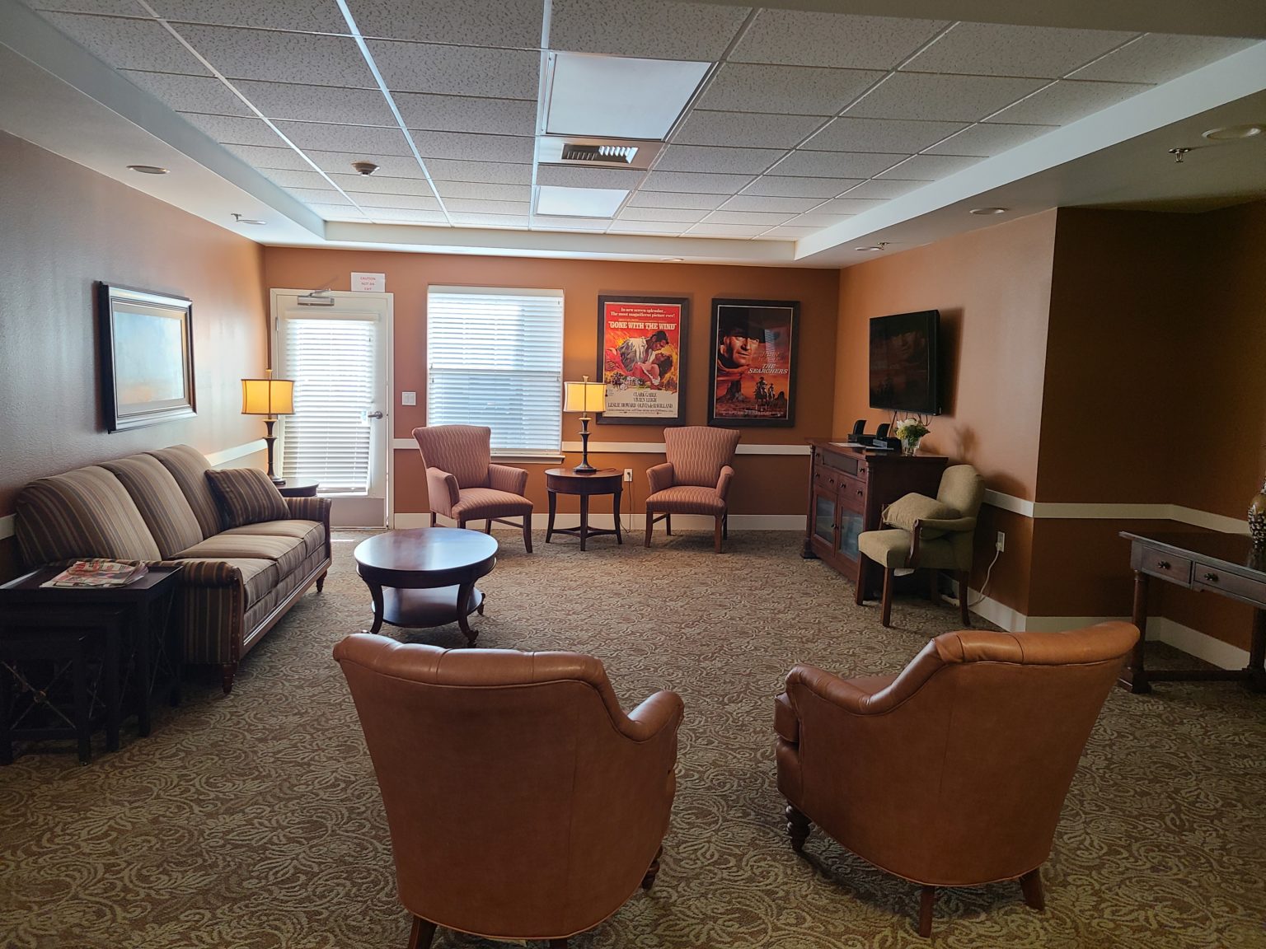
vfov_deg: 53.1
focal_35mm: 26
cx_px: 633
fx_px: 951
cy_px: 474
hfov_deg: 67.3
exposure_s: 1/59
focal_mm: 5.4
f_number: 1.8
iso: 100
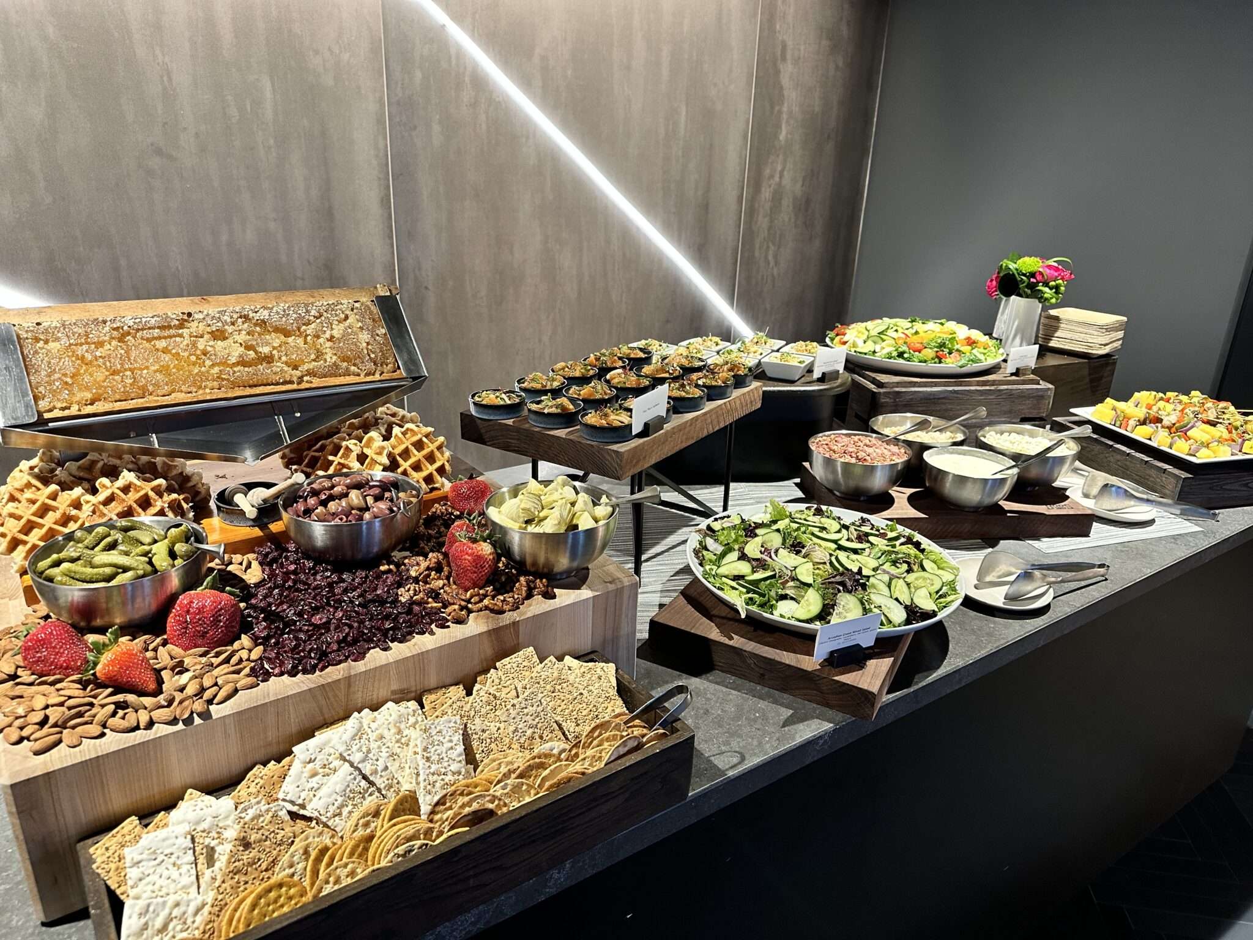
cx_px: 626
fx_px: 869
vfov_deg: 56.8
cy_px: 470
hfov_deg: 71.6
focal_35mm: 24
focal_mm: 6.86
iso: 320
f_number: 1.78
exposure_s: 1/57
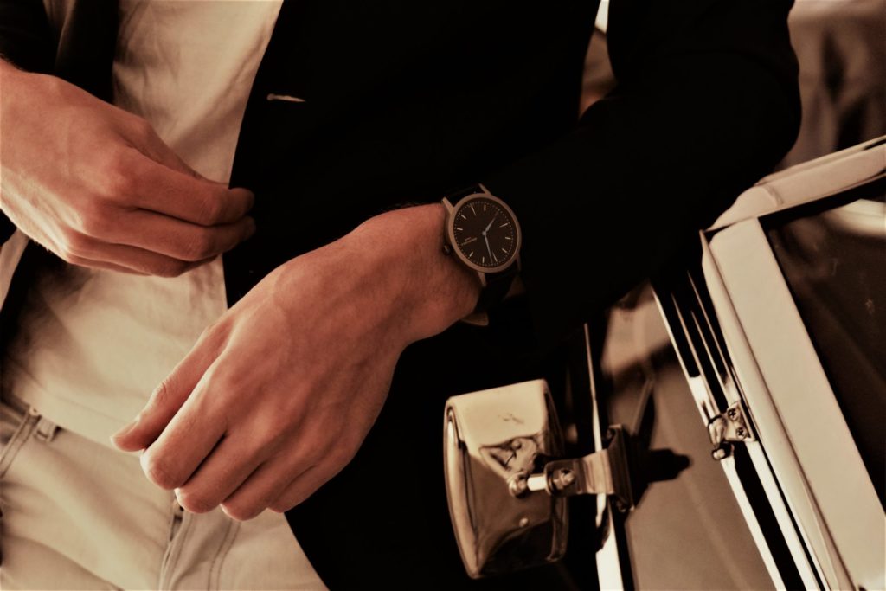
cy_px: 296
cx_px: 443
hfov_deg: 33.4
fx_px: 1477
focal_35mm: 60
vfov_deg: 22.6
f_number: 5.6
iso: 6400
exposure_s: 1/250
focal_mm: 60
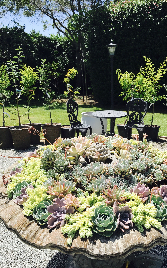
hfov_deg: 41.6
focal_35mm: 30
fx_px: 218
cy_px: 134
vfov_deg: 62.9
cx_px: 101
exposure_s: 1/1742
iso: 20
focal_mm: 3.99
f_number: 1.8
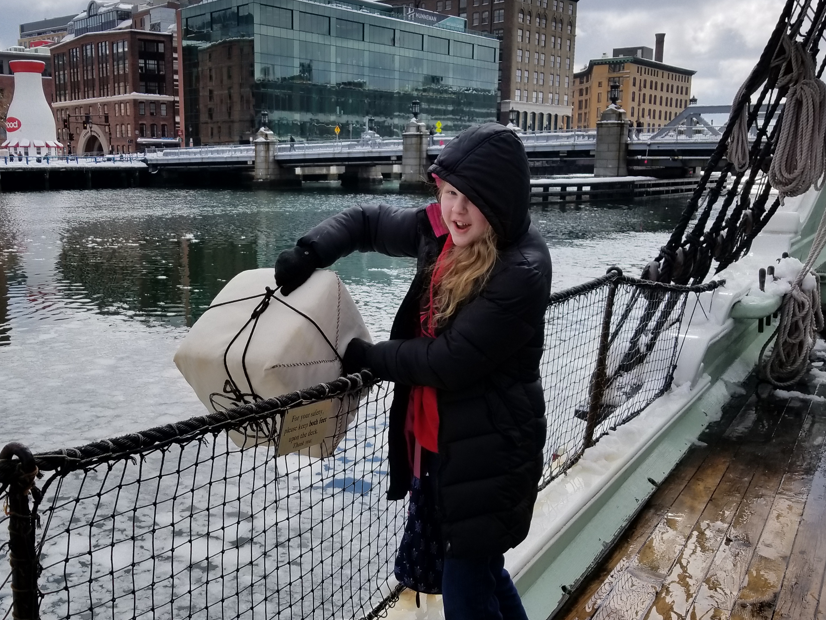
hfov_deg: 51.1
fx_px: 859
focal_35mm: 36
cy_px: 354
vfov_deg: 39.6
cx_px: 347
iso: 50
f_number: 1.7
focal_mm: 4.25
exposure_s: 1/6880
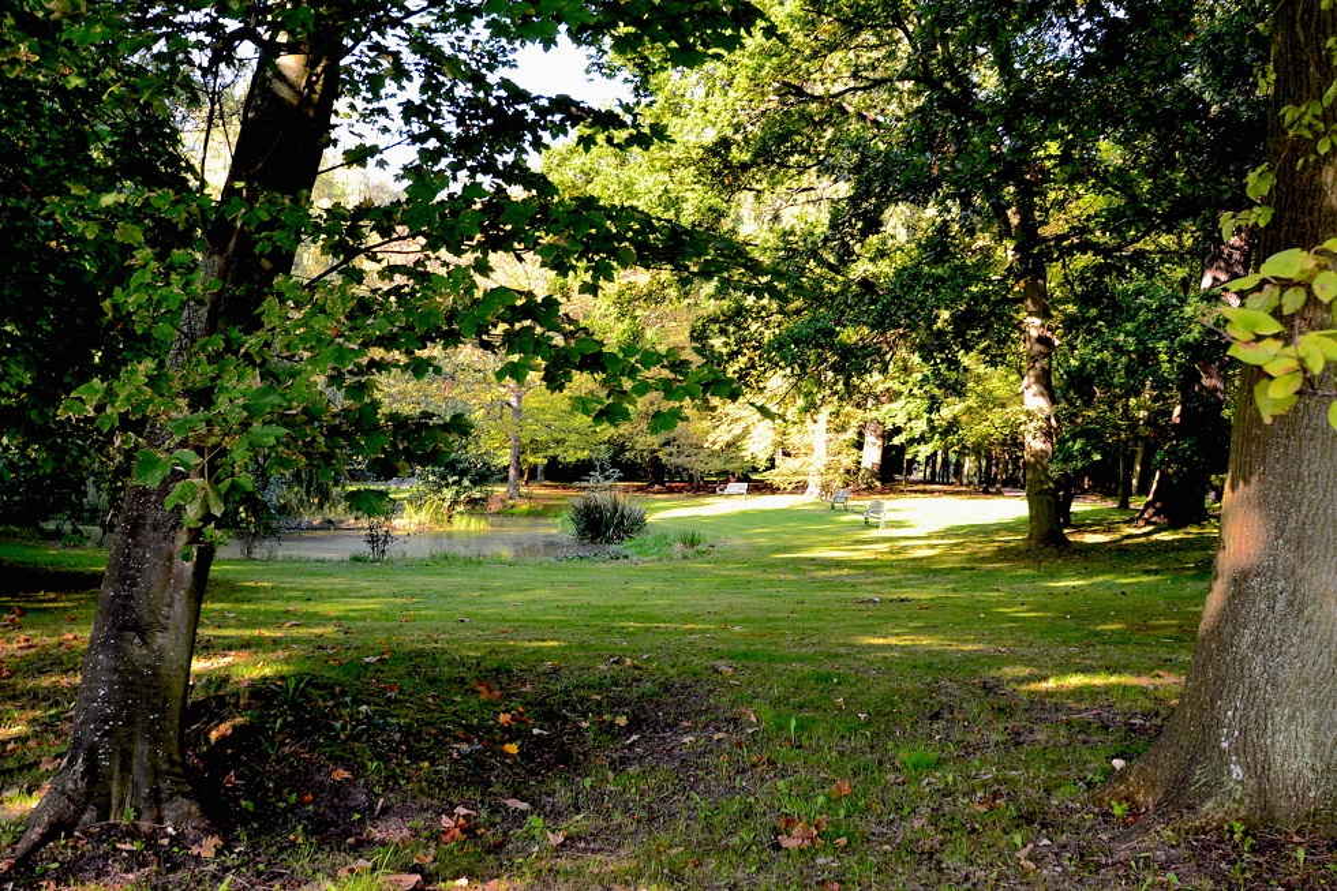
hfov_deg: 53.1
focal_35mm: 36
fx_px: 1337
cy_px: 446
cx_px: 668
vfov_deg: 36.9
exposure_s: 1/60
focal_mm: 24
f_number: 8
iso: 500
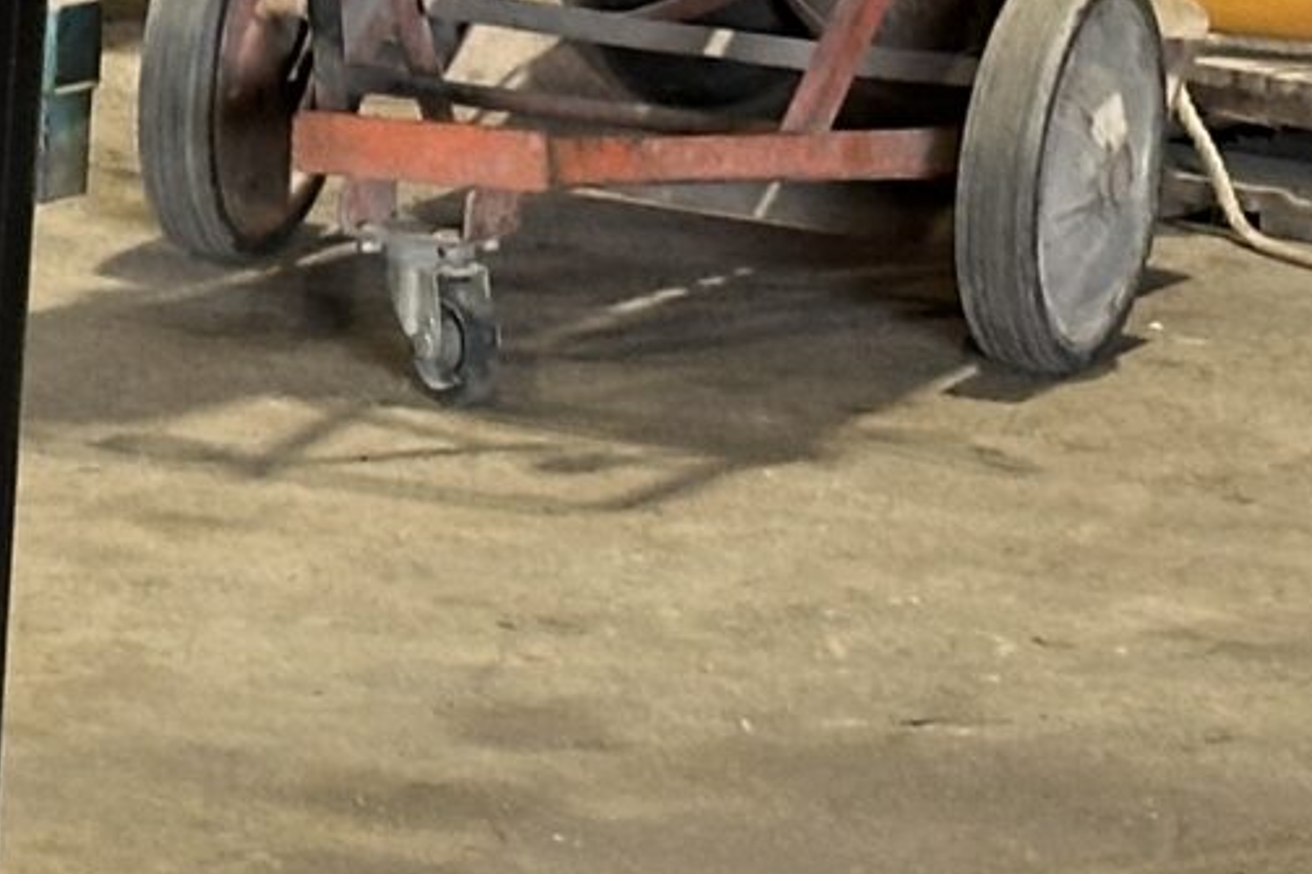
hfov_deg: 7.7
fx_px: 9253
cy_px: 110
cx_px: -1612
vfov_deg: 5.4
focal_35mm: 254
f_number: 1.78
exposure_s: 1/60
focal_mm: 6.86
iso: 125
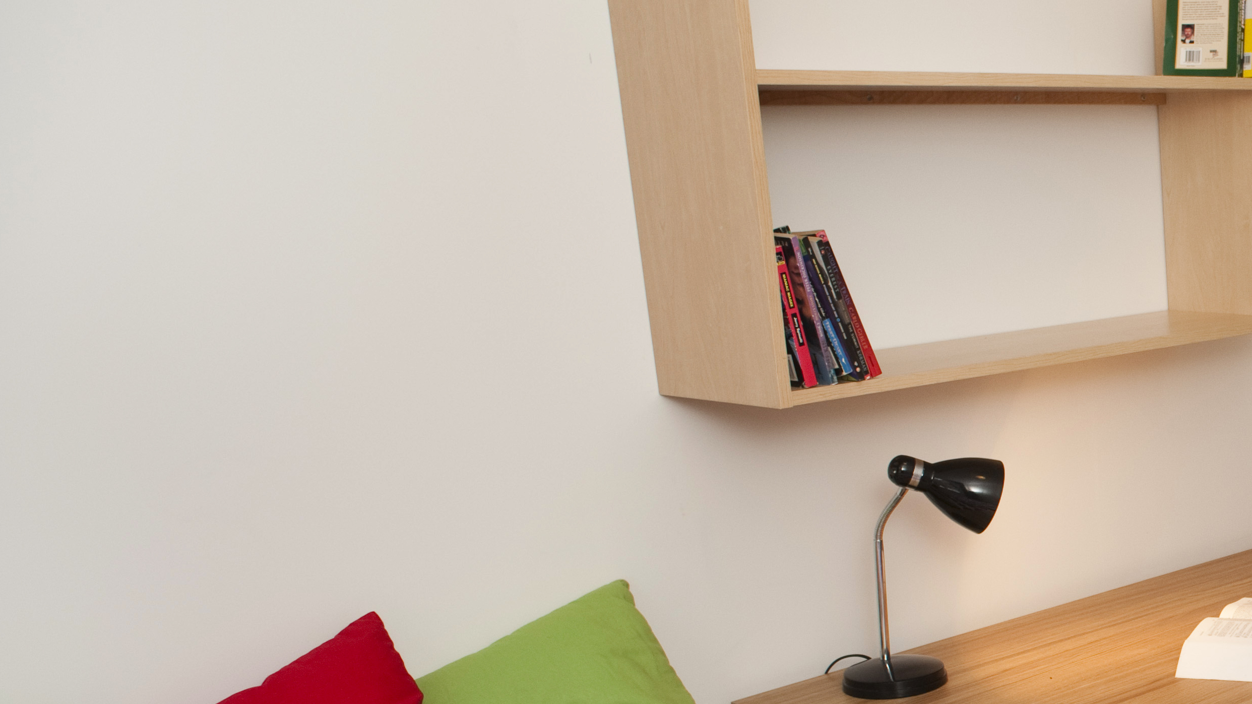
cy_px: 625
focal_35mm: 51
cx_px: 1501
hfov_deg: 33.2
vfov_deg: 22.9
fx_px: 1693
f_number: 4.5
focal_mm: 20
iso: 200
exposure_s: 1/40
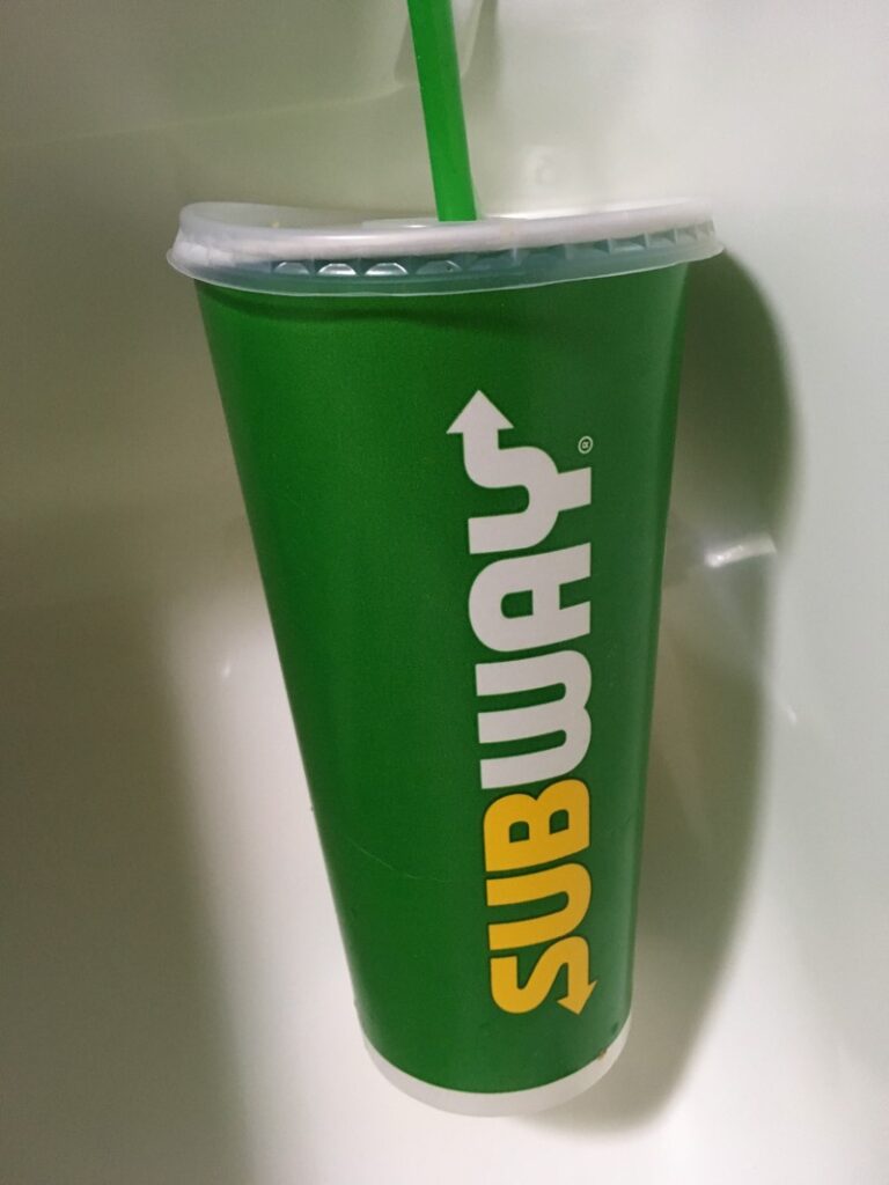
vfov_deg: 61.7
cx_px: 444
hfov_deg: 48.2
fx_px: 993
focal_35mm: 29
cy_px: 592
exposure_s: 1/20
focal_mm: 4.15
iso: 200
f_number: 2.2
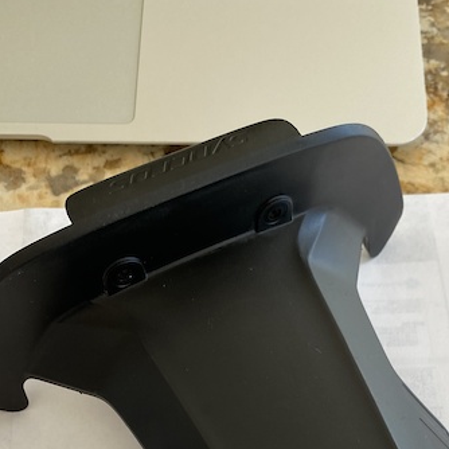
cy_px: 536
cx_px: 315
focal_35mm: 55
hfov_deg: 30.7
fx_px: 807
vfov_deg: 27.4
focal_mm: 4.25
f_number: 1.8
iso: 50
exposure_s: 1/121
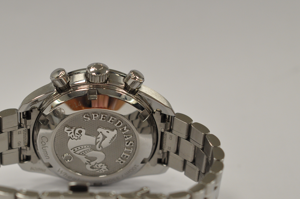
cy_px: 138
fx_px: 1090
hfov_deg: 15.6
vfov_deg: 10.4
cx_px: 92
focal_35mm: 131
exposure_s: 1/125
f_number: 5.6
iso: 500
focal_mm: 60
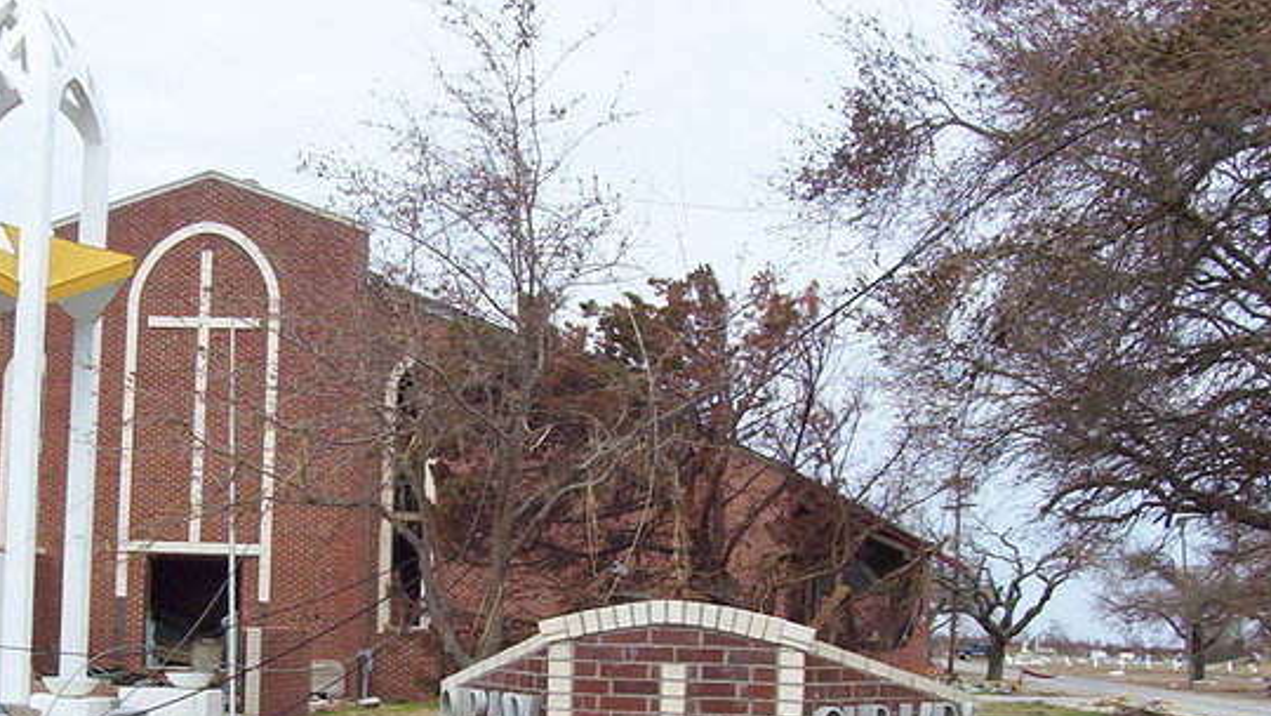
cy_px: 570
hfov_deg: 29.7
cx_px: 541
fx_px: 2393
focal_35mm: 71
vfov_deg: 16.9
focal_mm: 5.77
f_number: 5.17
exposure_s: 1/503
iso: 100
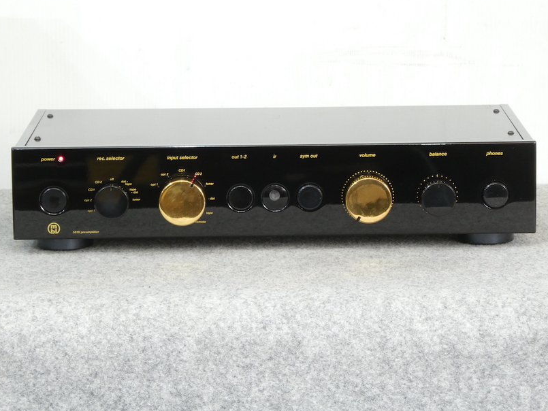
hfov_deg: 12.3
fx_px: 2549
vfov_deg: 9.2
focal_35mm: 161
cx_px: 263
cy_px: 202
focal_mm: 24.2
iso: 200
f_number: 5.3
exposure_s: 1/8
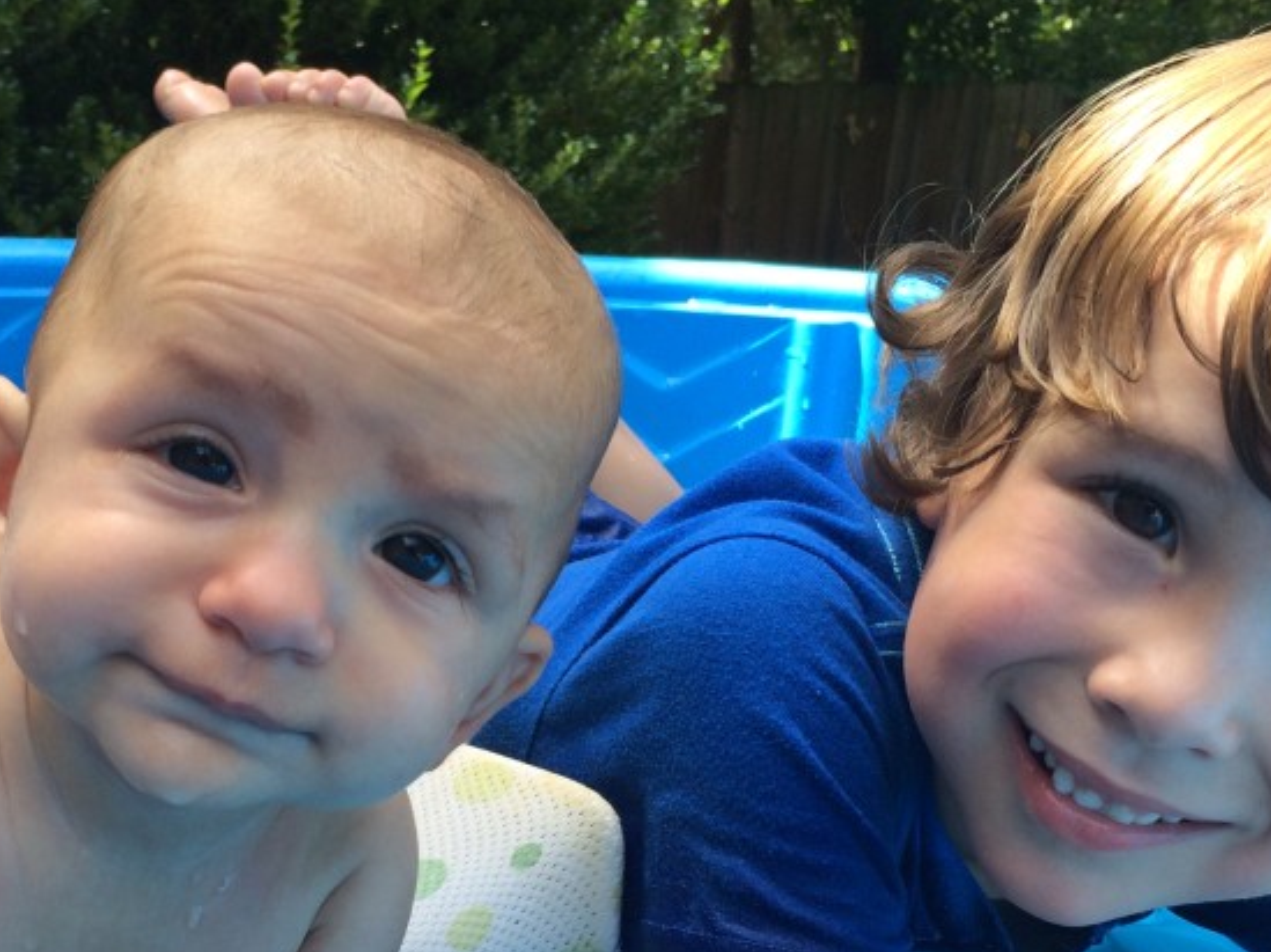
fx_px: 2055
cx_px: 482
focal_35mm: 56
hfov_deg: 34.2
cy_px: 739
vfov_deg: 25.7
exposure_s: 1/265
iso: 32
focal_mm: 4.12
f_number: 2.2
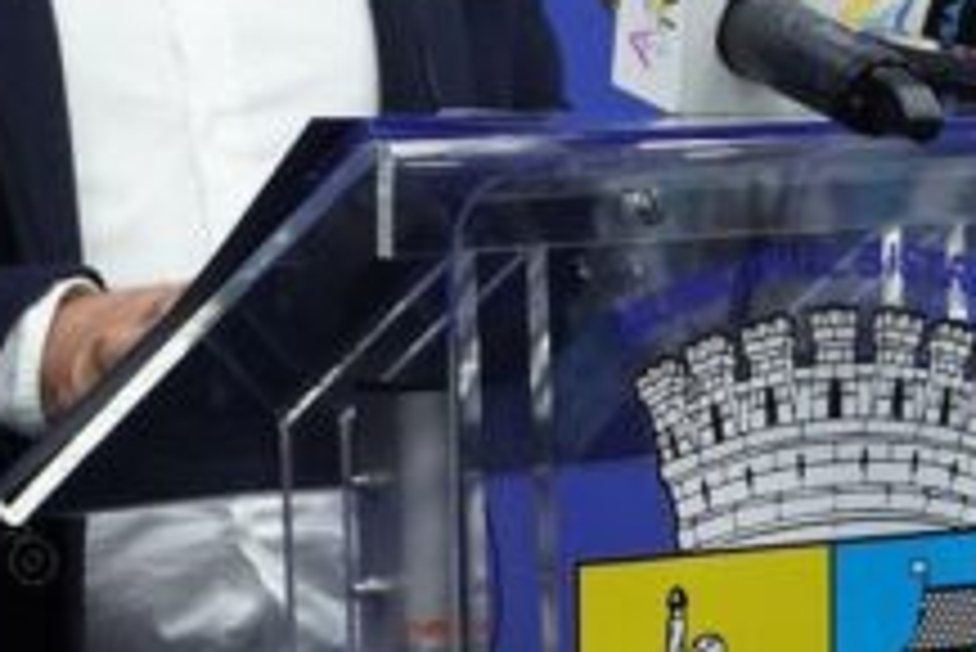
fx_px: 6117
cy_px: -112
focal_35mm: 225
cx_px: 585
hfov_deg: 9.1
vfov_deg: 6.1
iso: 2500
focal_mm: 51
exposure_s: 1/80
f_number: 5
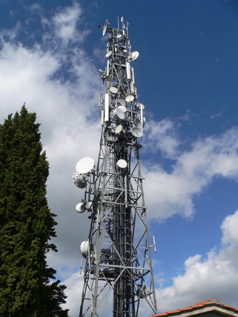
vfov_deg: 51.4
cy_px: 158
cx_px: 119
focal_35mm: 36
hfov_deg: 39.7
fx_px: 330
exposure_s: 1/500
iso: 80
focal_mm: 6
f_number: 5.6
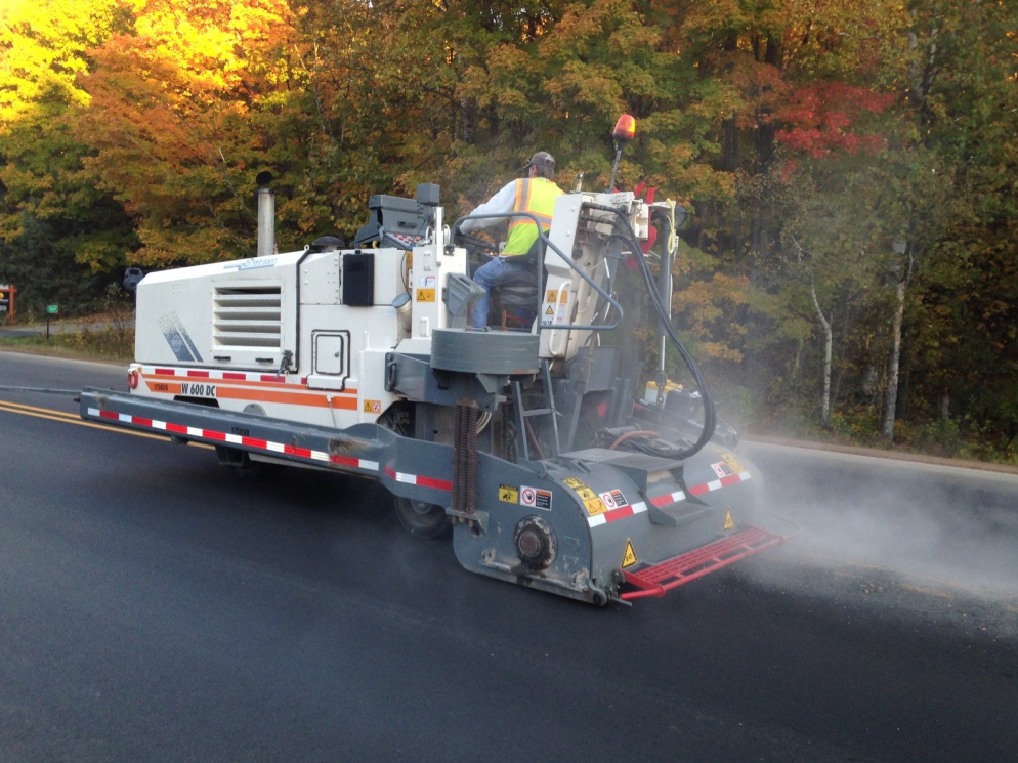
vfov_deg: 41.8
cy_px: 376
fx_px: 1000
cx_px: 511
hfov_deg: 54.0
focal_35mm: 34
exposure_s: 1/120
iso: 80
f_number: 2.4
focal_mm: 4.12
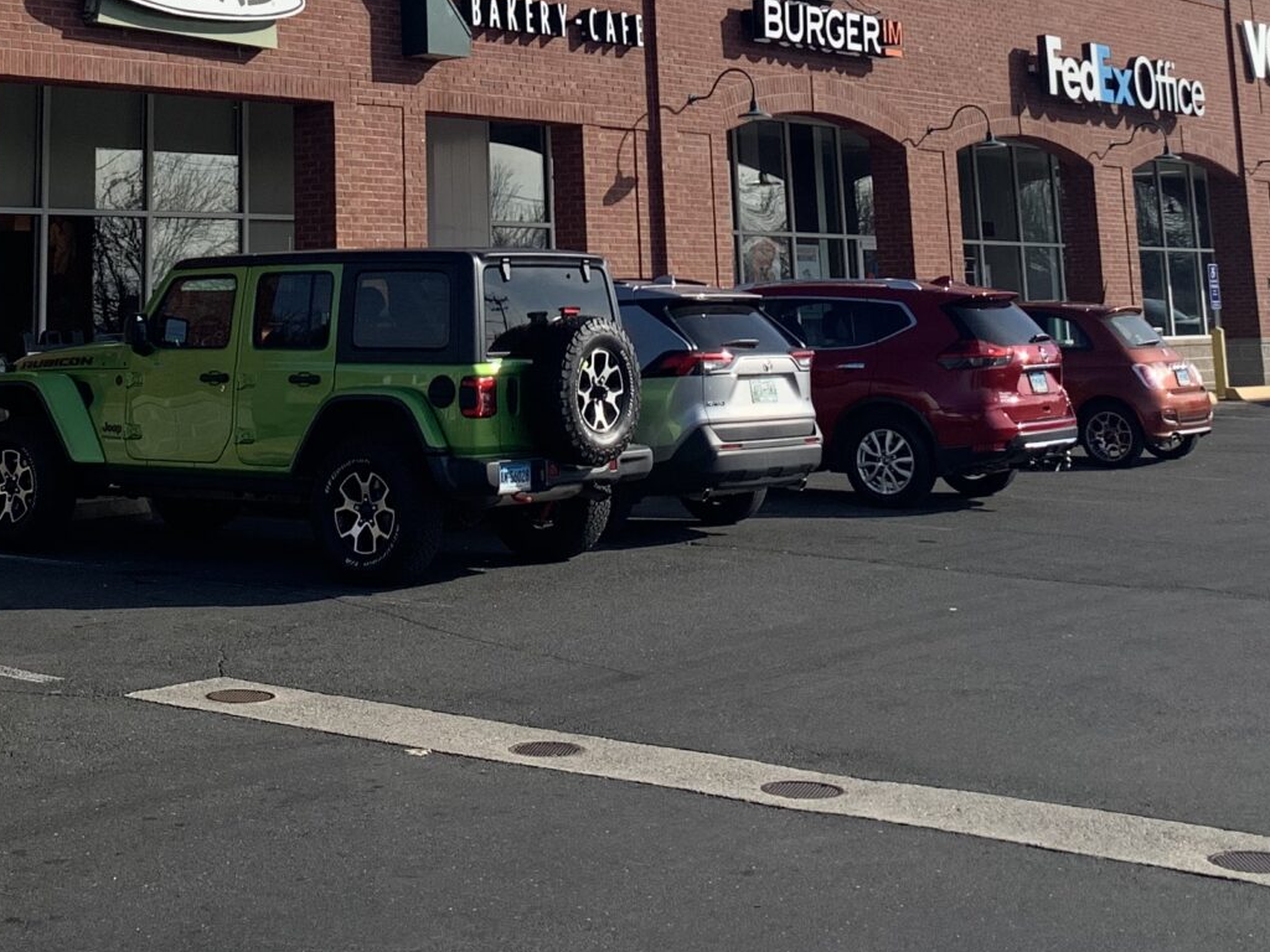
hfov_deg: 29.7
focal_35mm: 65
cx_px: 461
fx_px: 2385
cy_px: -164
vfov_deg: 21.2
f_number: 1.8
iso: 25
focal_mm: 4.25
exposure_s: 1/2611
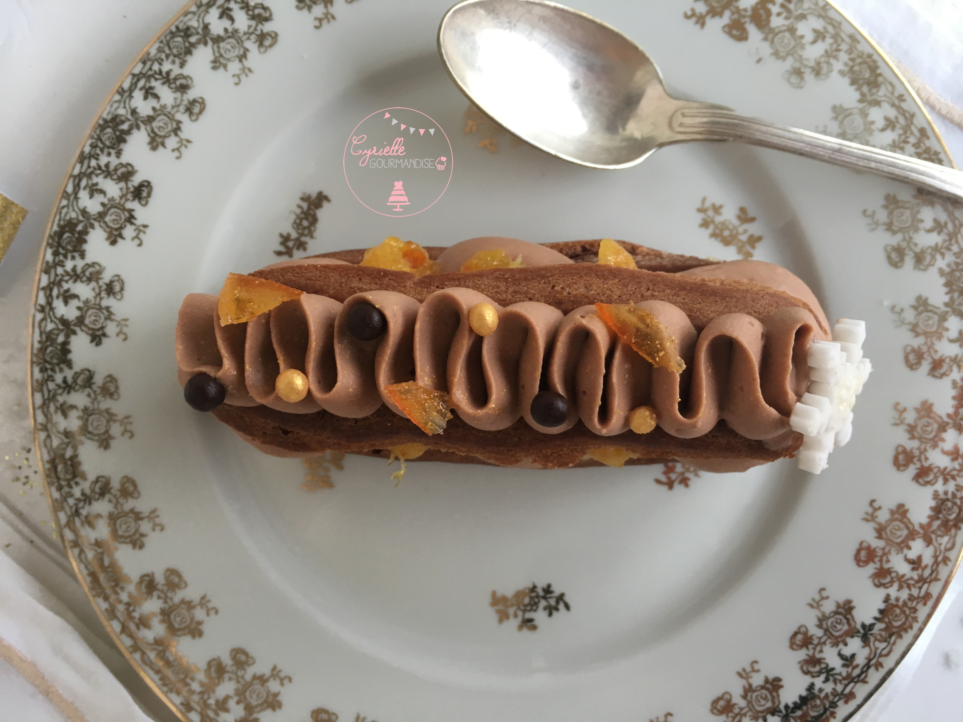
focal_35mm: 29
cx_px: 482
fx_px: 807
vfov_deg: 48.2
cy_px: 361
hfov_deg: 61.7
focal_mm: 4.15
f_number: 2.2
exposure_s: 1/33
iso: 100
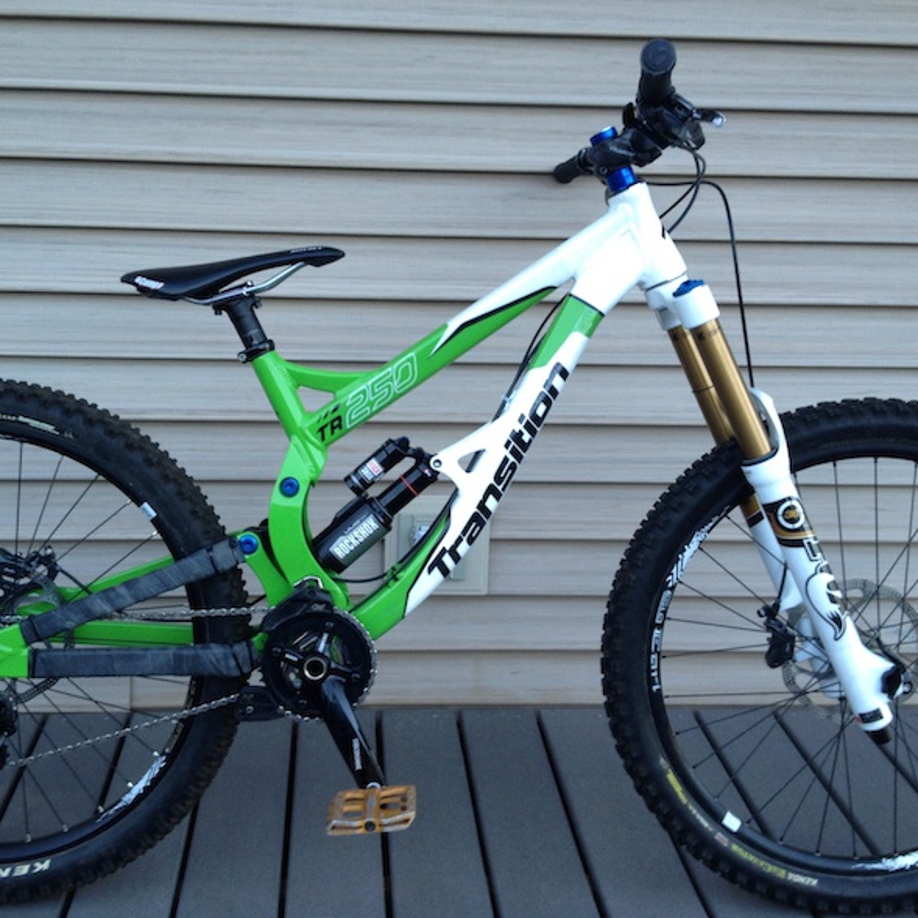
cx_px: 436
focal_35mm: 42
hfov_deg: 40.0
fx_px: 1260
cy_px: 463
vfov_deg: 40.0
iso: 50
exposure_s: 1/20
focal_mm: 4.28
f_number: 2.4
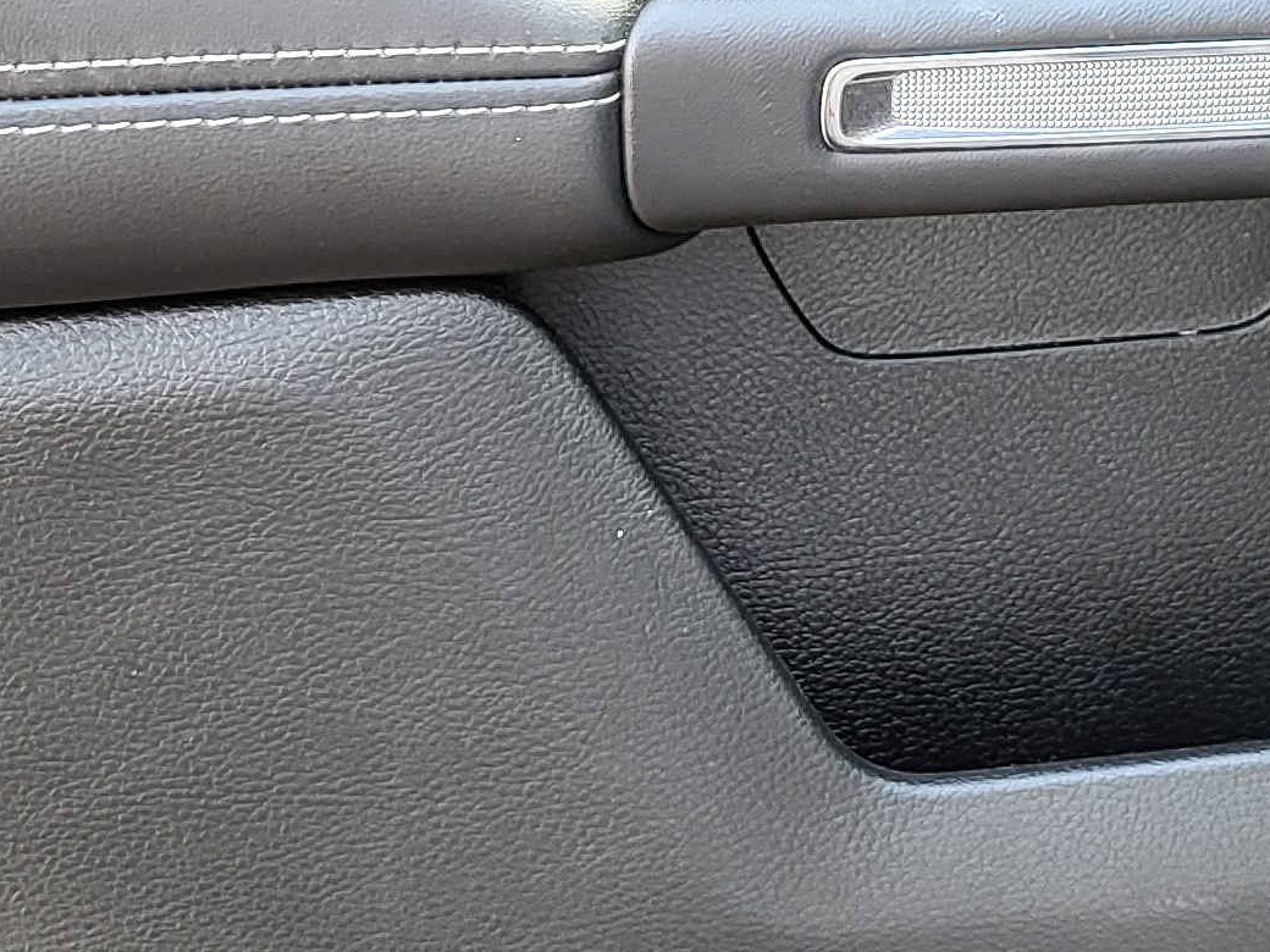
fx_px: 3669
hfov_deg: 19.5
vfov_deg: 14.8
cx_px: 972
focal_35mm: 100
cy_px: 310
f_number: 1.8
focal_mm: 5.4
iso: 125
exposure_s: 1/120
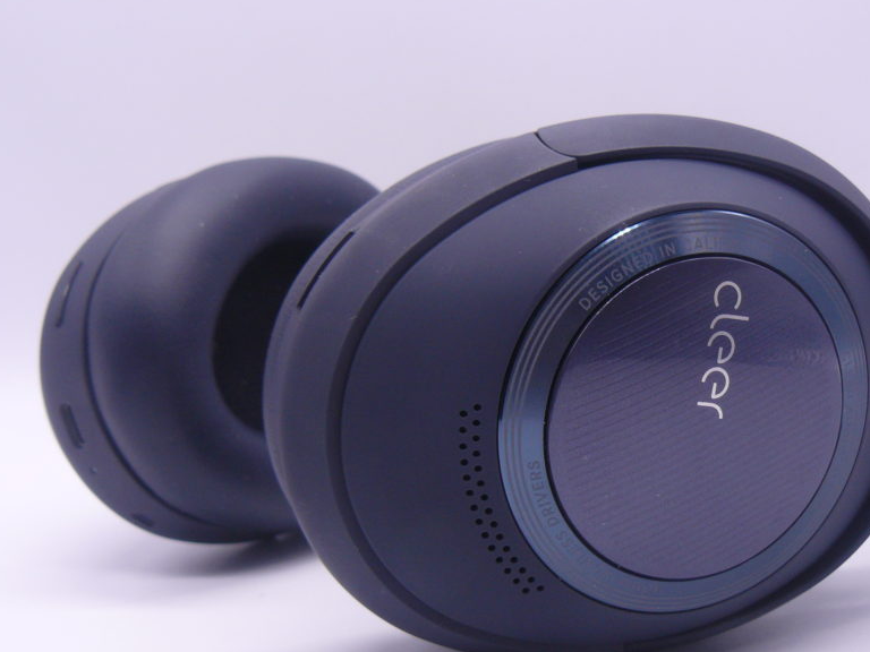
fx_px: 1206
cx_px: 532
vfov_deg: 30.2
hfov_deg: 39.4
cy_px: 364
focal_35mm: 48
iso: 100
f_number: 3.6
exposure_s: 1/125
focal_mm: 6
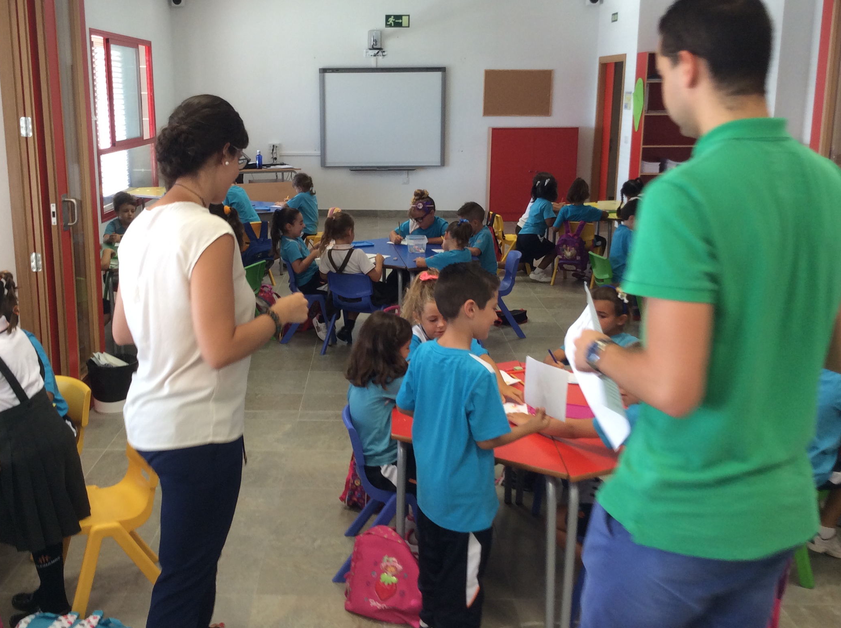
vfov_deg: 35.0
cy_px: 287
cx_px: 343
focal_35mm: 41
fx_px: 995
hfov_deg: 45.6
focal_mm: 3.3
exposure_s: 1/40
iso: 32
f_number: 2.4
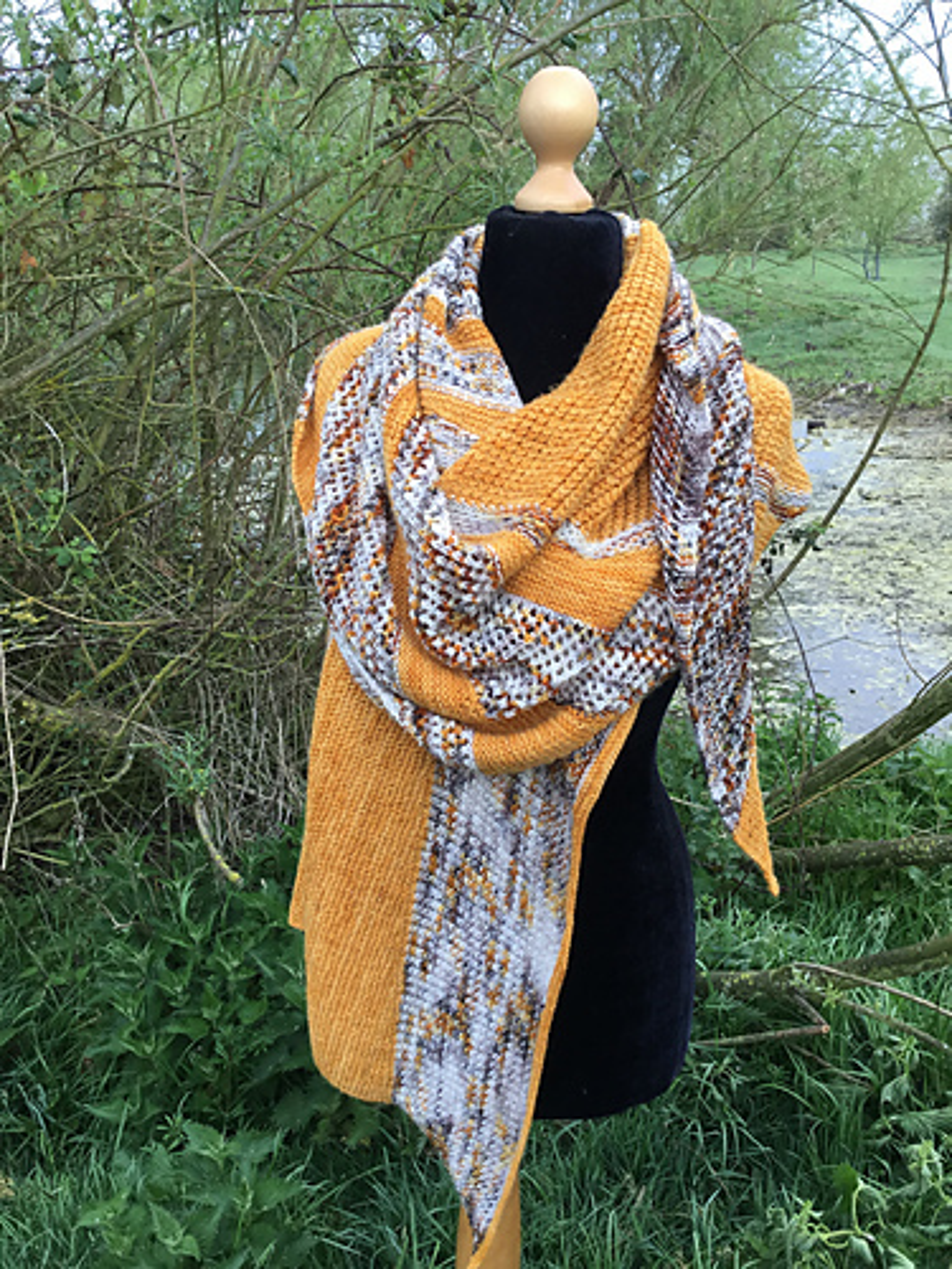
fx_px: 1137
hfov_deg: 45.4
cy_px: 634
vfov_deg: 58.4
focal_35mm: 31
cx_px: 476
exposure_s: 1/100
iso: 40
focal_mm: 3.3
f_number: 2.4
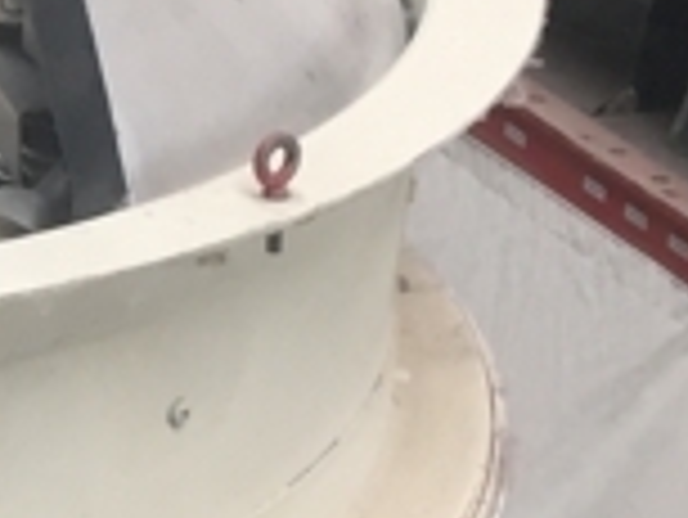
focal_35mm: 194
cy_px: 54
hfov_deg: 9.0
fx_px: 3859
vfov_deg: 7.6
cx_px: -1066
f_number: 2.2
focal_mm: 4.15
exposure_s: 1/120
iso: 50
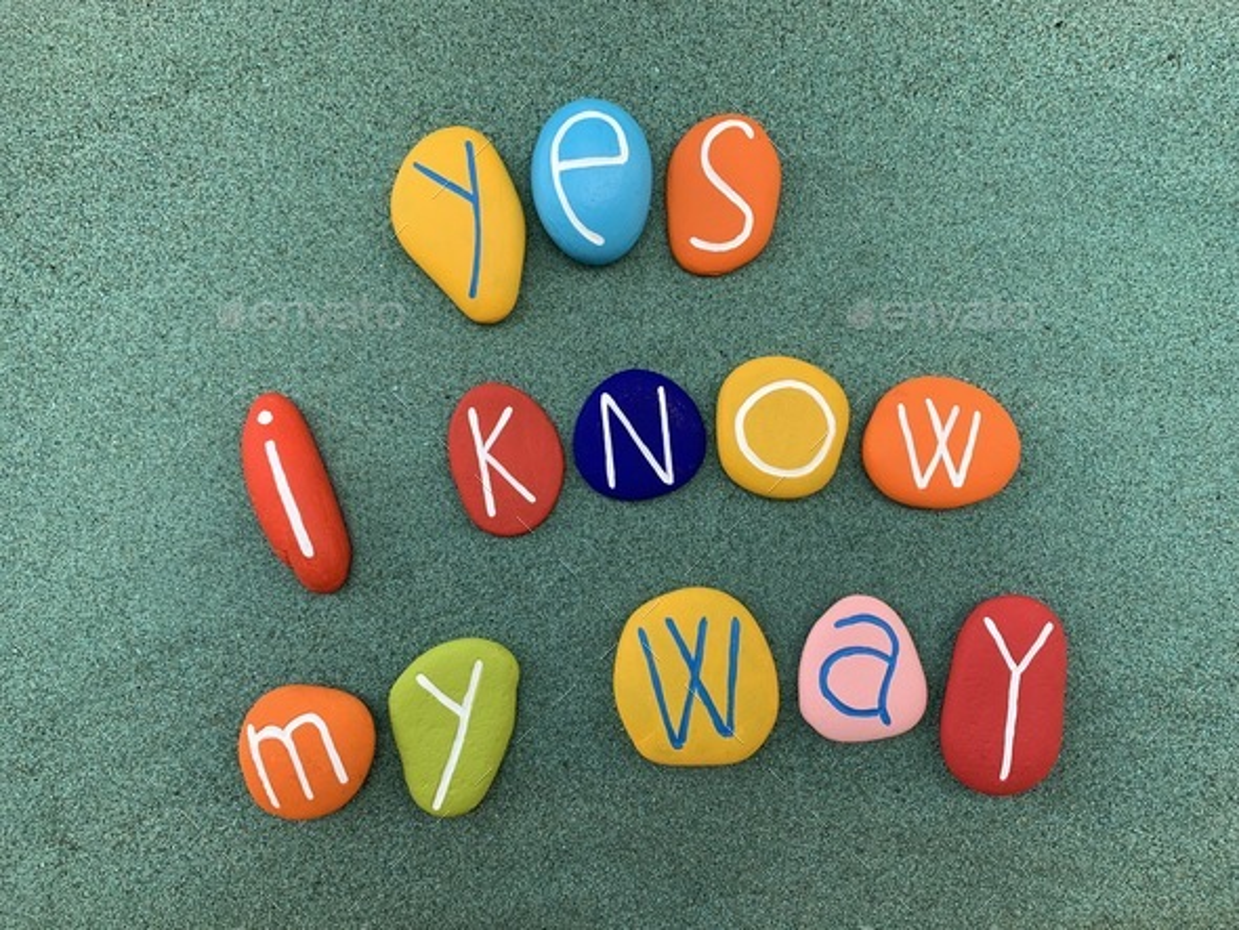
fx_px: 931
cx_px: 620
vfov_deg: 53.1
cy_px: 465
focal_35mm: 26
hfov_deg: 67.3
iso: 25
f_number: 1.8
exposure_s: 1/125
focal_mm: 4.25
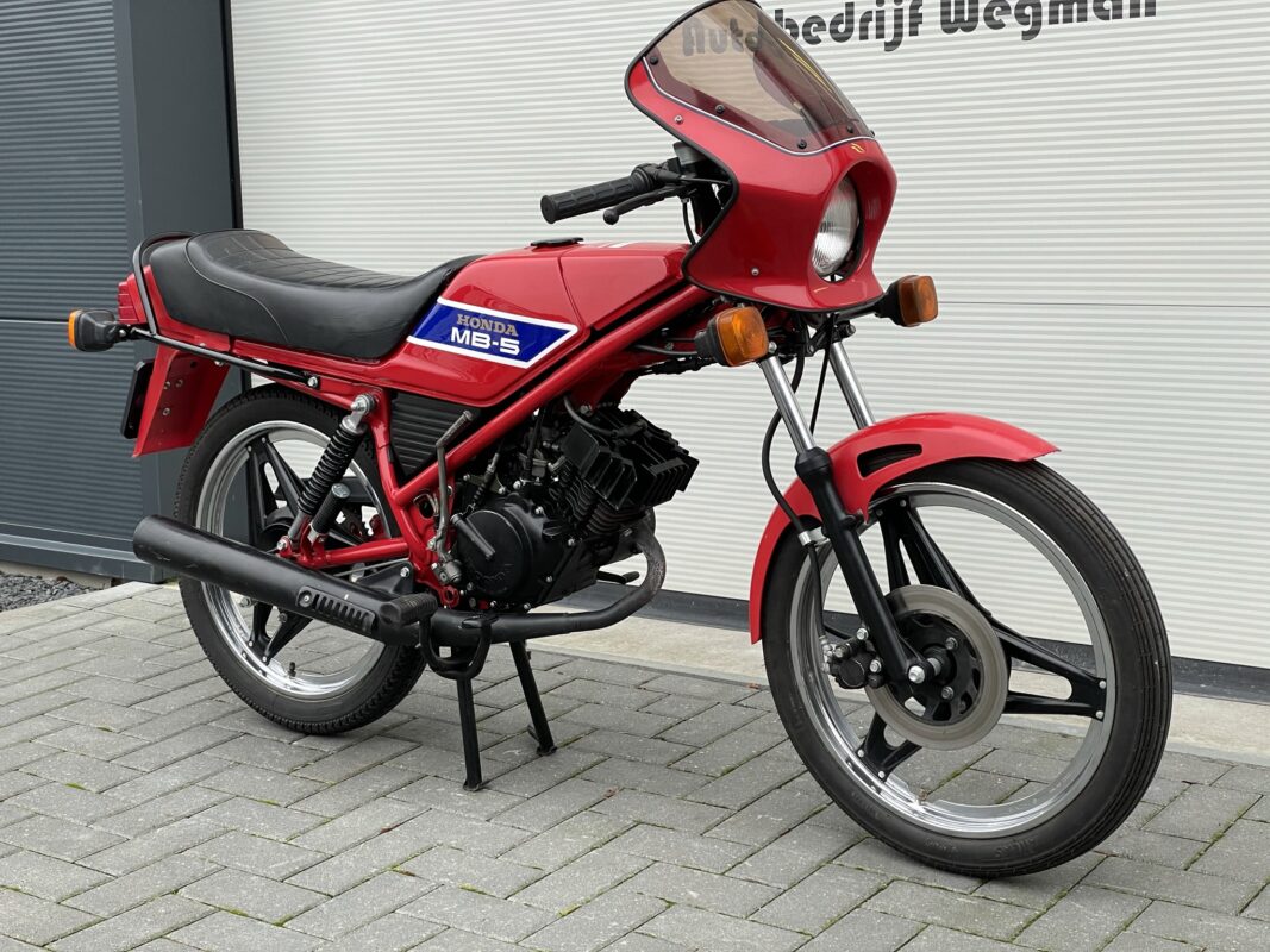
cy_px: 476
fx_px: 1908
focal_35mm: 52
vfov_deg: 28.0
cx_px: 635
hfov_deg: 36.8
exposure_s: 1/122
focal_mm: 6
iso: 64
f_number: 2
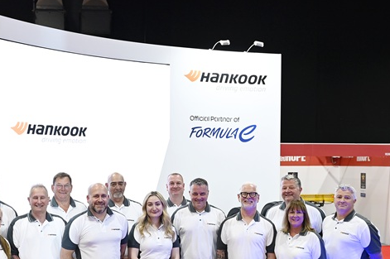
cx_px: 145
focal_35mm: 51
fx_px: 552
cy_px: 192
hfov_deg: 38.7
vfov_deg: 26.1
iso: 800
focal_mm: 24
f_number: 4
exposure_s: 1/60
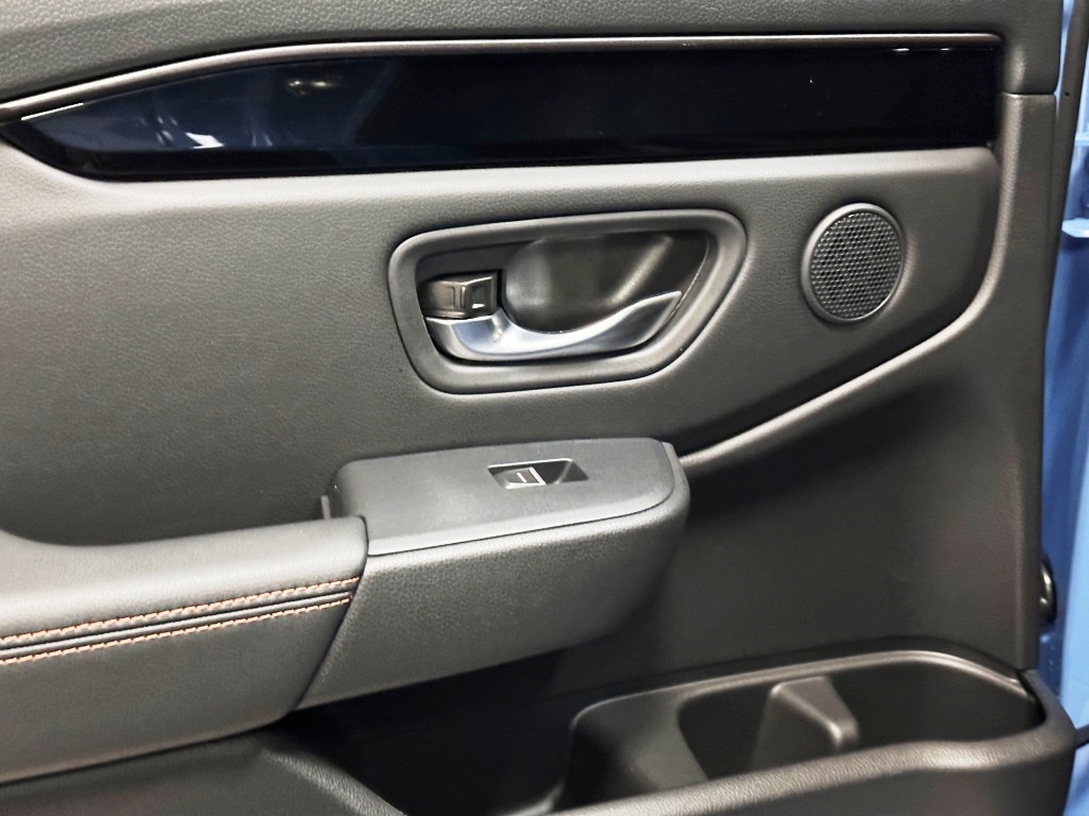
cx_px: 544
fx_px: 1510
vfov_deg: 30.3
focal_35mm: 48
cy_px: 408
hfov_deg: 39.7
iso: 640
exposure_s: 1/24
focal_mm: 6.86
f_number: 1.78
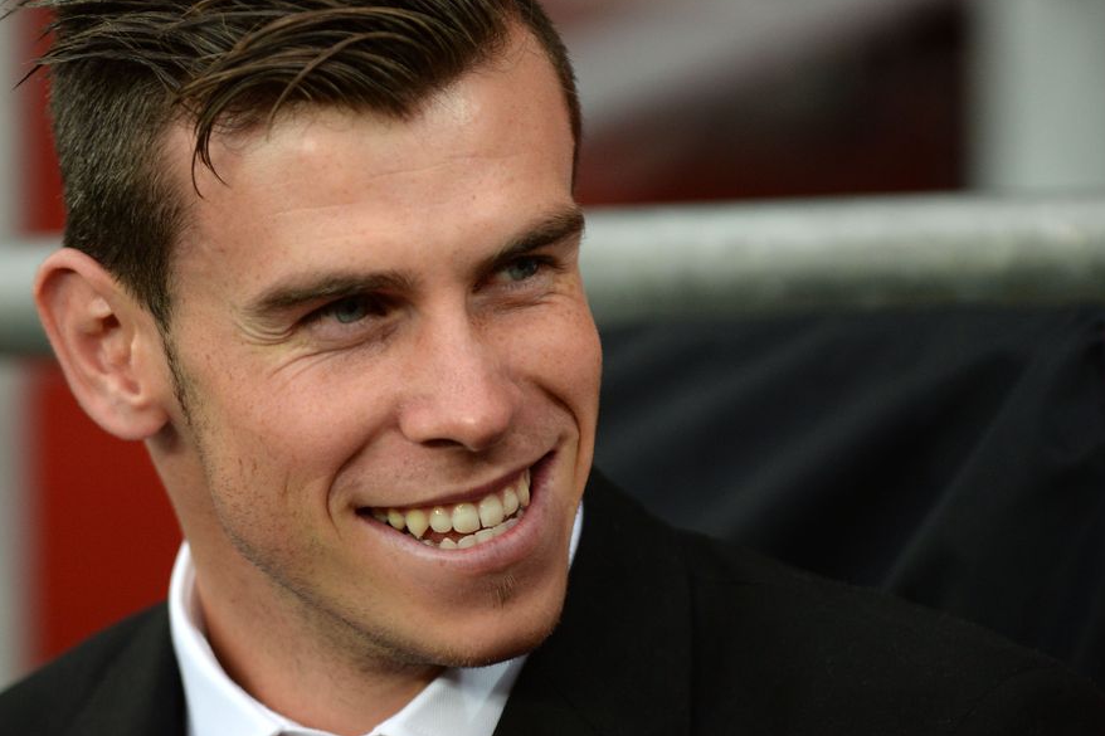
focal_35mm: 574
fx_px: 17614
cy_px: 284
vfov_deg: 2.4
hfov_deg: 3.6
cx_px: 443
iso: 1250
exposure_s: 1/800
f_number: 4
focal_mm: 420
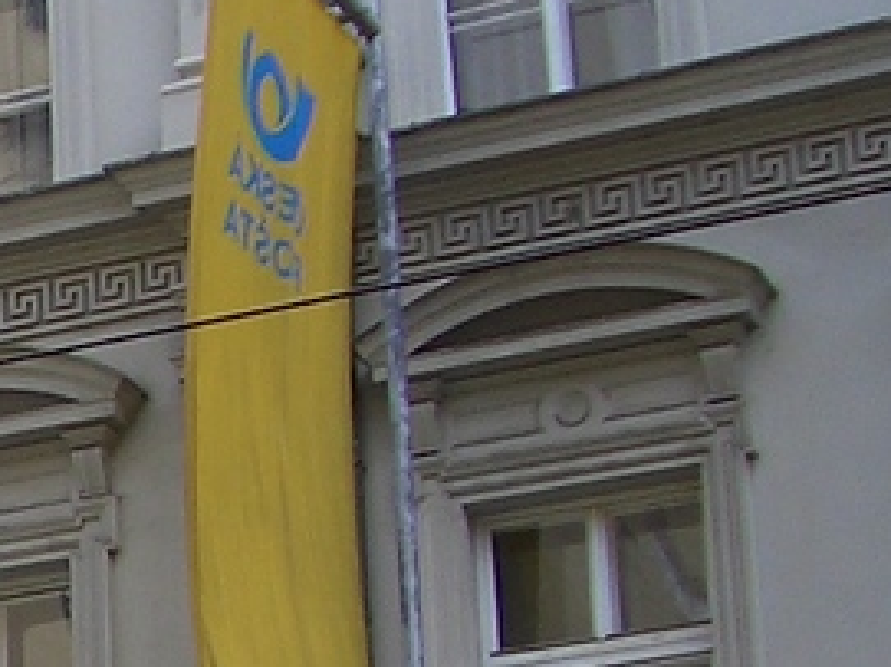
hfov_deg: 11.5
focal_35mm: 155
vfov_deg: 9.4
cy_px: 917
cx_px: -907
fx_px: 3988
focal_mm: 5.8
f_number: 2.6
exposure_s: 1/400
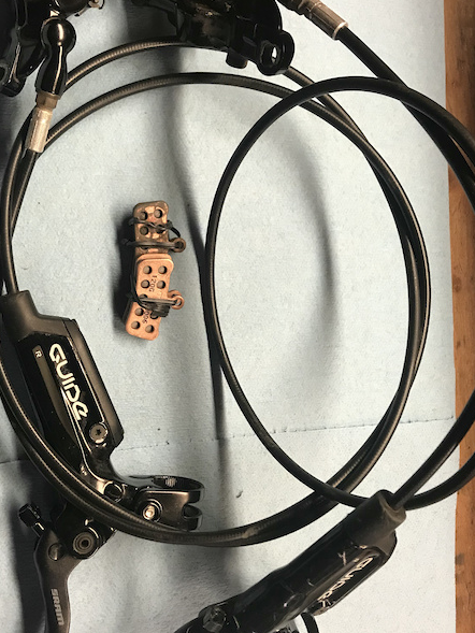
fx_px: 695
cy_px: 320
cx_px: 200
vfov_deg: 49.0
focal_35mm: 38
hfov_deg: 37.6
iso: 32
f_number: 1.8
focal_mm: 3.99
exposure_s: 1/30
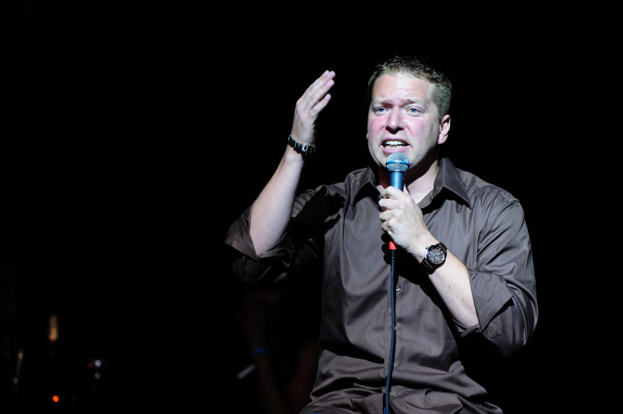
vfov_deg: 6.8
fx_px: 3500
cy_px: 207
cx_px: 312
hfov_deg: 10.2
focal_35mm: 202
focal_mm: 135
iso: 1600
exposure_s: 1/320
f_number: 2.8
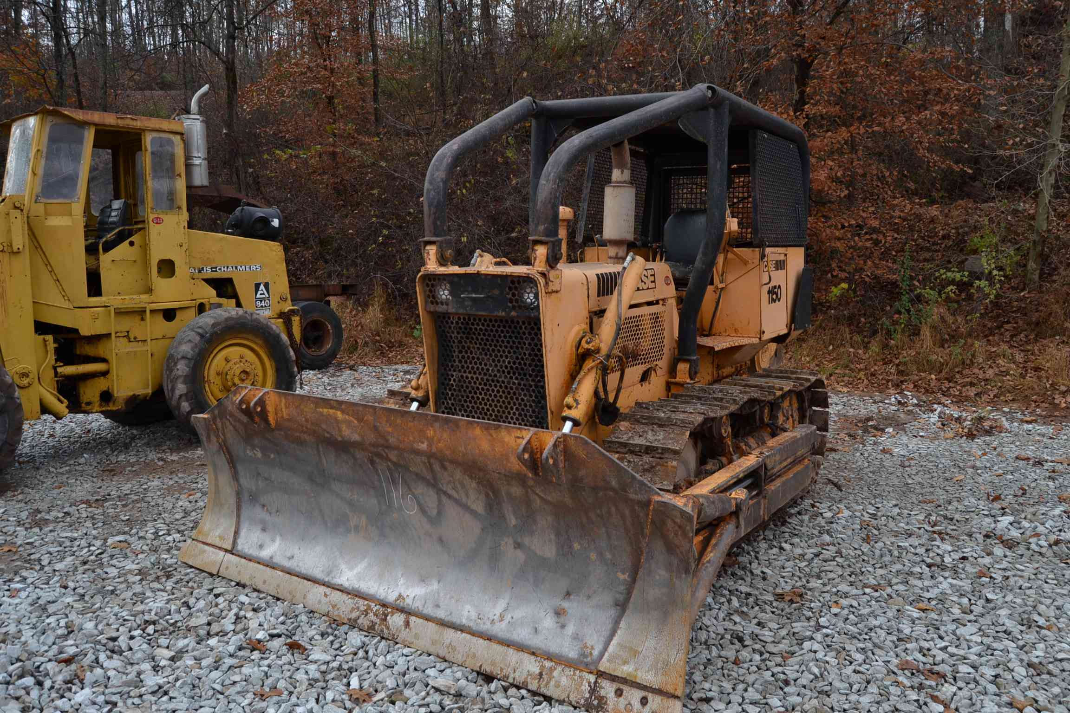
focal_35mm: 27
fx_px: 802
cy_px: 356
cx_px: 535
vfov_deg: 47.9
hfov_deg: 67.4
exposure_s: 1/160
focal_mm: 18
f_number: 6.3
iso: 100
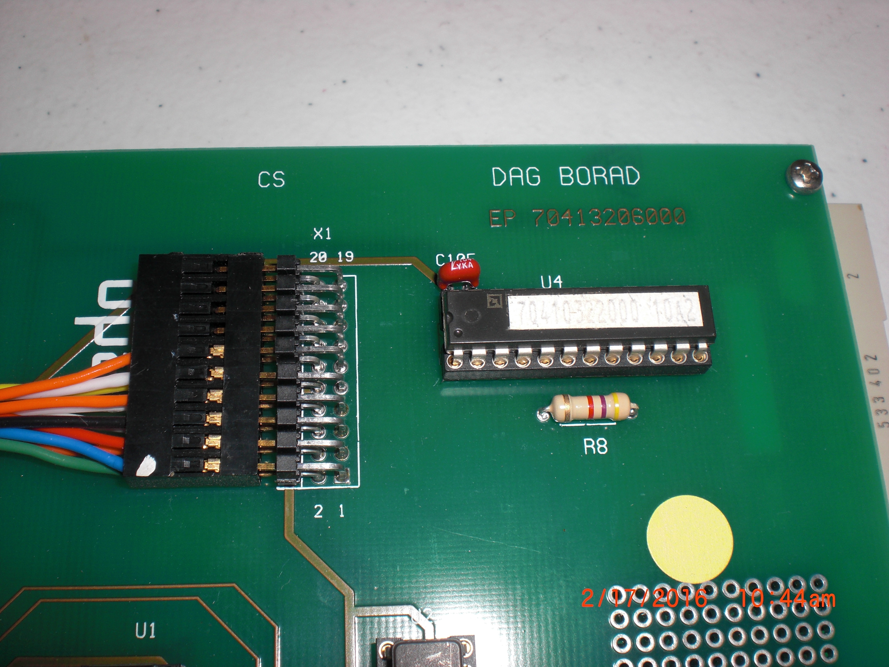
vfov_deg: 37.7
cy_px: 334
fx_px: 976
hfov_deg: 49.0
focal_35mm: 38
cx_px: 444
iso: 64
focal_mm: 6.3
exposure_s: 1/60
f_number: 5.6
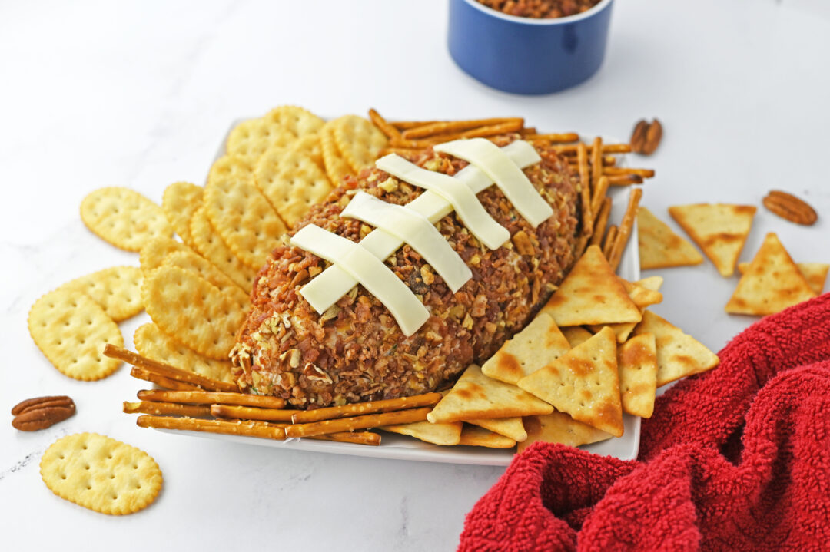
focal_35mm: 50
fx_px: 1152
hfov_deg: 39.6
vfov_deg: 27.0
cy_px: 276
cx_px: 415
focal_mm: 50
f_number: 5.6
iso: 320
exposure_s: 1/200
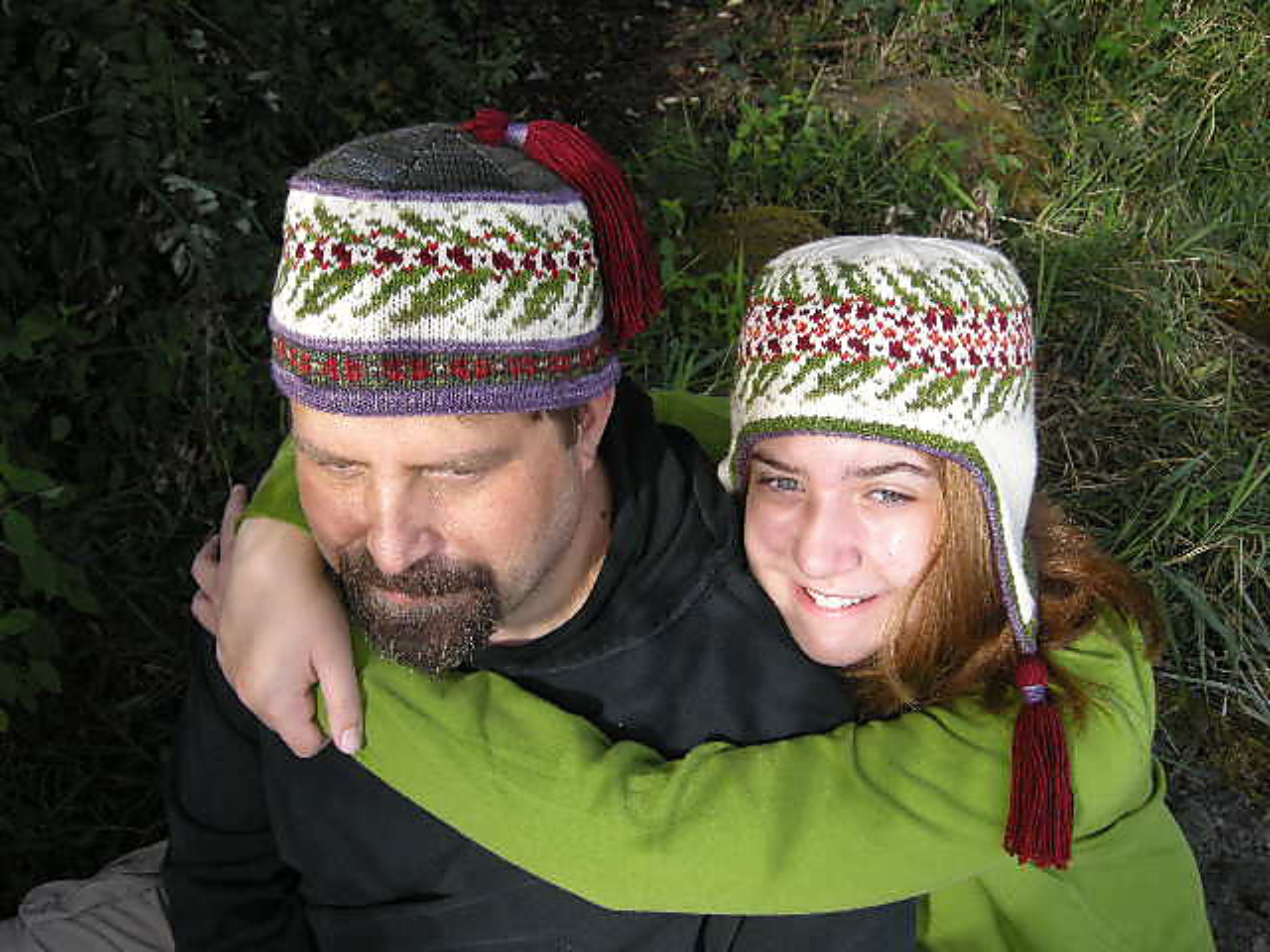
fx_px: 1284
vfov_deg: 40.7
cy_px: 476
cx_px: 635
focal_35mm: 35
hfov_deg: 52.6
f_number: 3.8
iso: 64
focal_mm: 7.5
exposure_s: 1/119
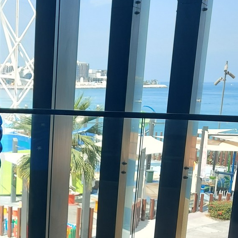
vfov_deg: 23.9
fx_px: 537
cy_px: 238
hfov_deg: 23.8
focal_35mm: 69
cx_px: -8
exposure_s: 1/224
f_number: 1.8
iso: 32
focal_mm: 5.23
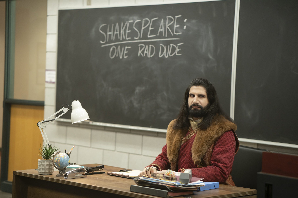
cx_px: 149
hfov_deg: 23.9
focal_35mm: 85
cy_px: 99
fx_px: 704
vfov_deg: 16.1
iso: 2000
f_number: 2.2
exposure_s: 1/250
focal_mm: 85
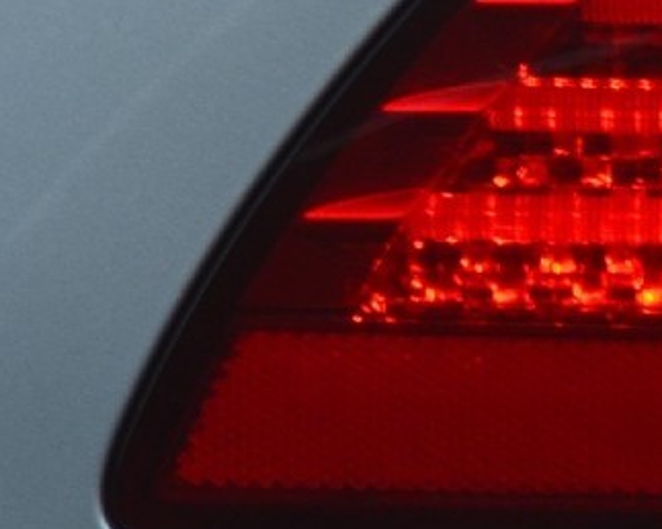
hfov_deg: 0.9
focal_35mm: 2177
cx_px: 1707
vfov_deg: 0.7
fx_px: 42627
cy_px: -144
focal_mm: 200
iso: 400
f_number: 10
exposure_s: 1/50
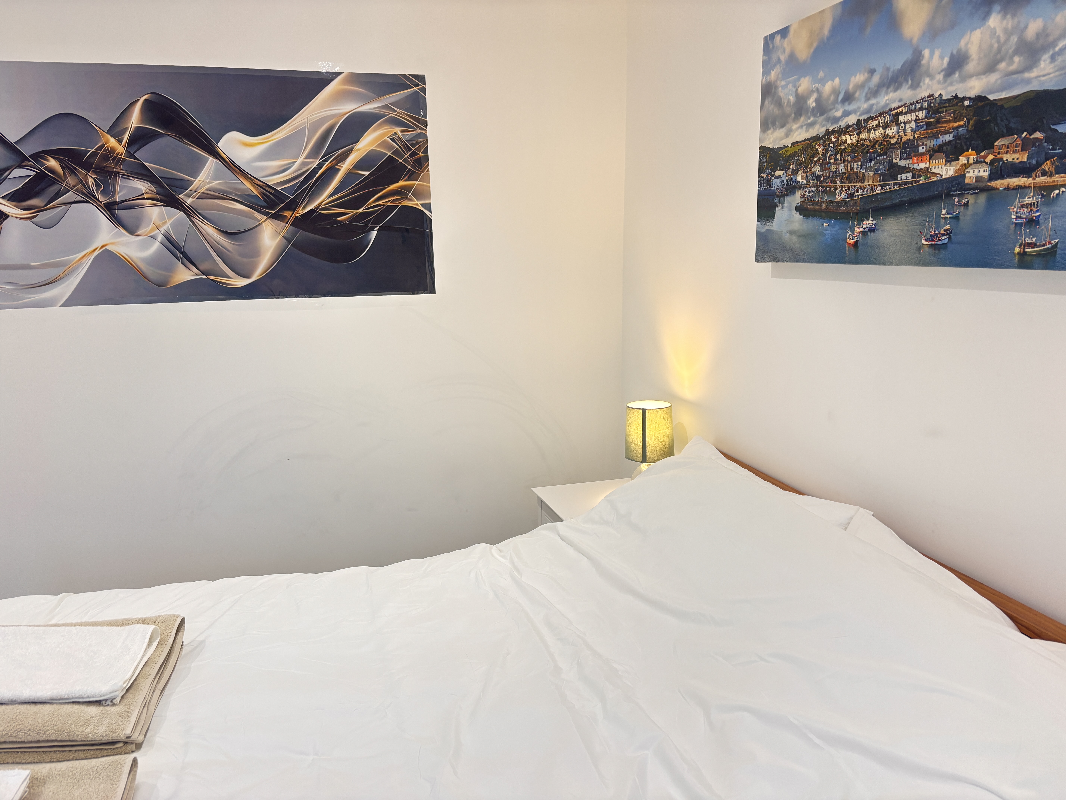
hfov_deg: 67.3
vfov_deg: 53.1
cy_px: 400
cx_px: 533
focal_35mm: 26
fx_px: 801
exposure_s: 1/50
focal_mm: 5.96
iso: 80
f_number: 1.6
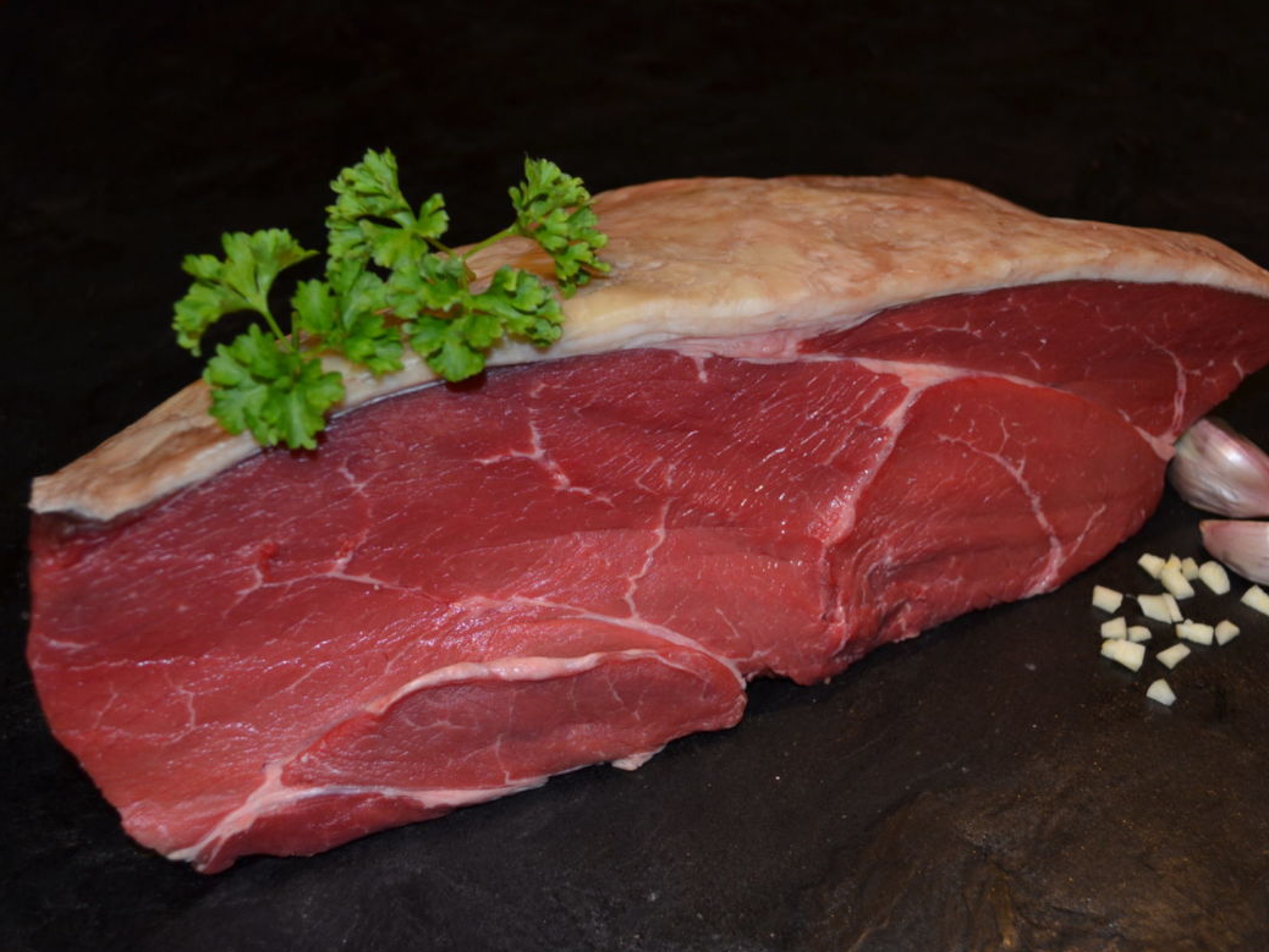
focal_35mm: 40
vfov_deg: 36.0
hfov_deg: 46.8
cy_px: 488
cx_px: 672
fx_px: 1467
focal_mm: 24
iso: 400
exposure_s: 1/60
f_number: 4
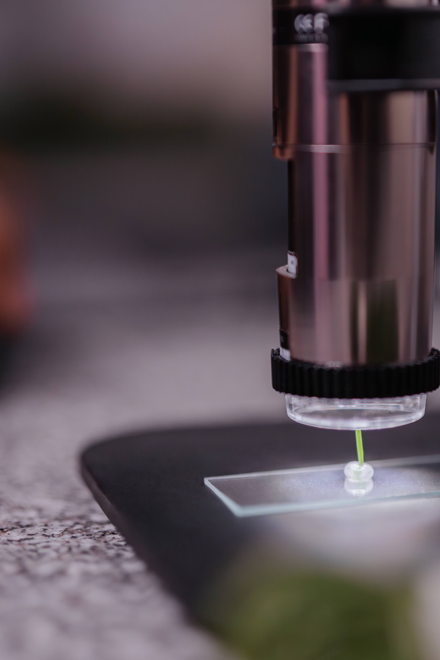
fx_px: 1485
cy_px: 239
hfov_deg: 16.7
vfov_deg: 25.0
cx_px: 348
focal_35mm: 81
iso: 1600
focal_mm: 50
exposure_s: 1/800
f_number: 1.4
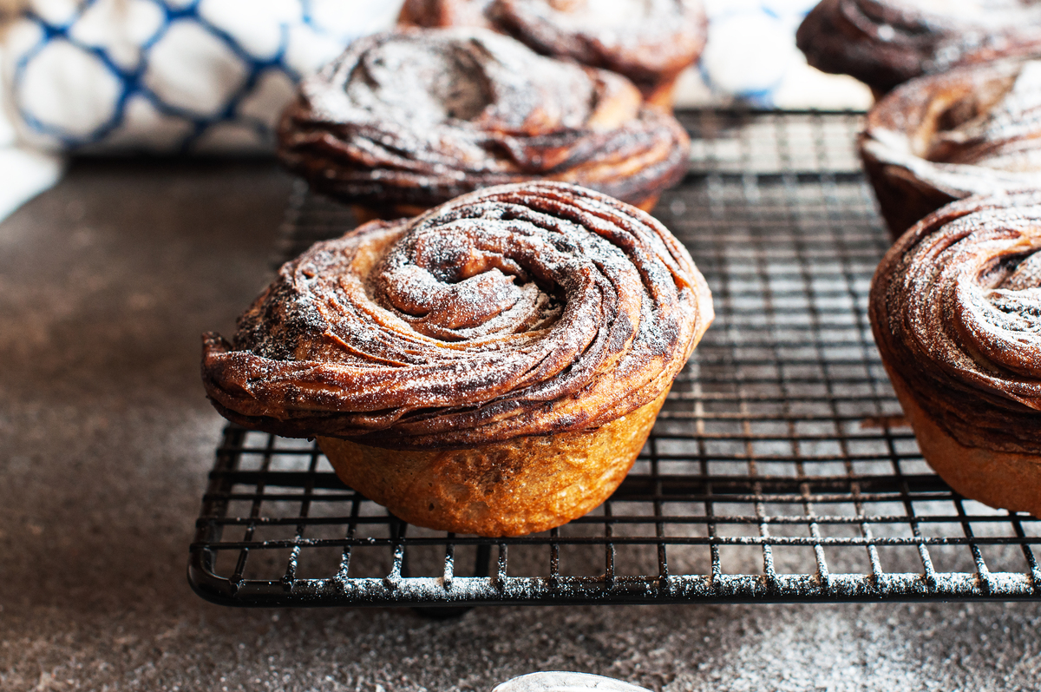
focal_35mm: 75
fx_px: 2166
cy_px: 346
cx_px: 520
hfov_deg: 27.0
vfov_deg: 18.1
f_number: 5.6
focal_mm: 50
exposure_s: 1/50
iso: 320
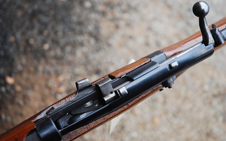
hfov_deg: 22.3
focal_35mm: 93
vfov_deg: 14.1
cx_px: 113
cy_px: 70
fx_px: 573
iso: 250
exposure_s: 1/125
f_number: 4.5
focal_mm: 60
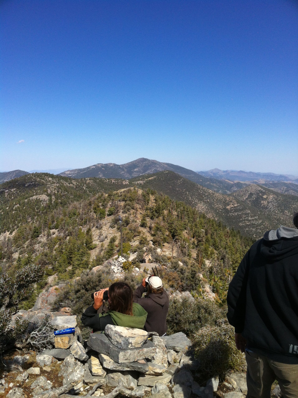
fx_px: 403
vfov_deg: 52.7
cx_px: 149
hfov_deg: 40.6
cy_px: 199
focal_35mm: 35
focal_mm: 3.85
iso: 80
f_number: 2.8
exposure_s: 1/1676
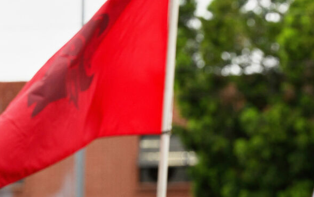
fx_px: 1840
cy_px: 253
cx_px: 378
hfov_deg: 9.6
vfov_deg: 6.1
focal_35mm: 215
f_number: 2.8
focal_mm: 70
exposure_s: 1/1600
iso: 640
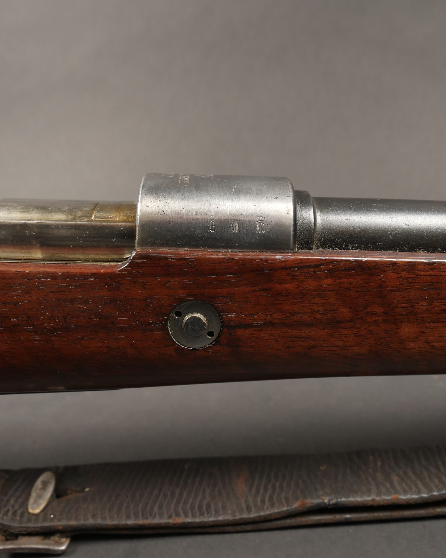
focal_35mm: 26
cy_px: 307
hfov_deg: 54.9
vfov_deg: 65.9
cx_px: 218
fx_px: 429
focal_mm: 12
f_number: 5.6
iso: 200
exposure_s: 1/160
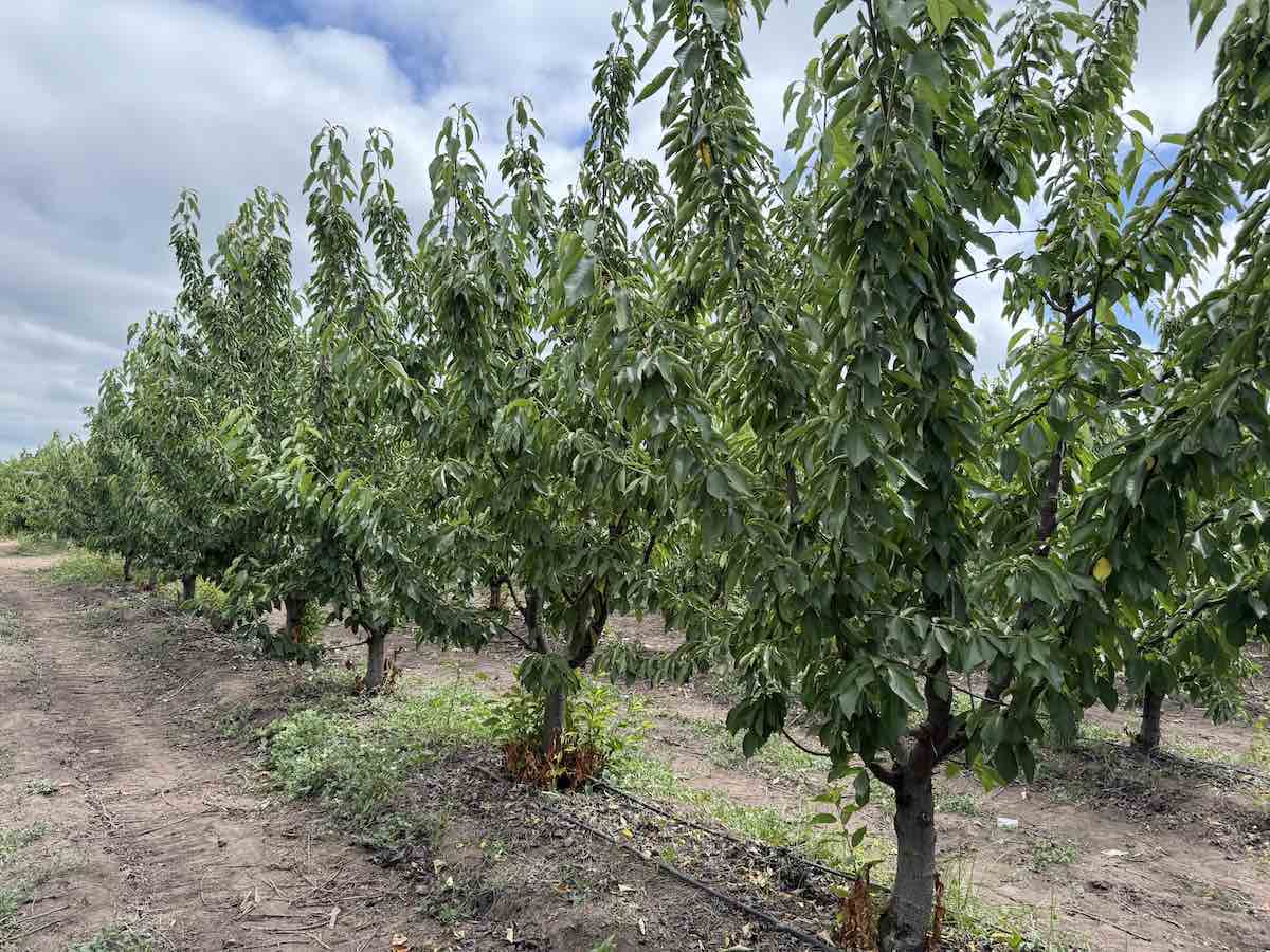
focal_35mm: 24
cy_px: 476
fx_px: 881
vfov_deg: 56.8
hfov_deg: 71.6
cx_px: 635
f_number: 1.78
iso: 80
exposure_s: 1/1524
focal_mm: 6.76
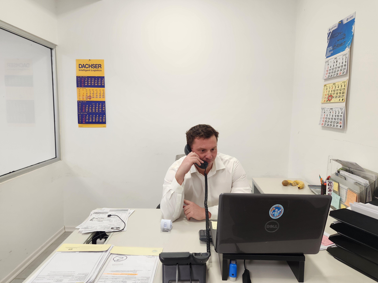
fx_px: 262
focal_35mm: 24
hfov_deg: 71.6
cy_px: 140
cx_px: 190
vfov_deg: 56.8
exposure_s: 1/100
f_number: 1.8
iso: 125
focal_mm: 5.4
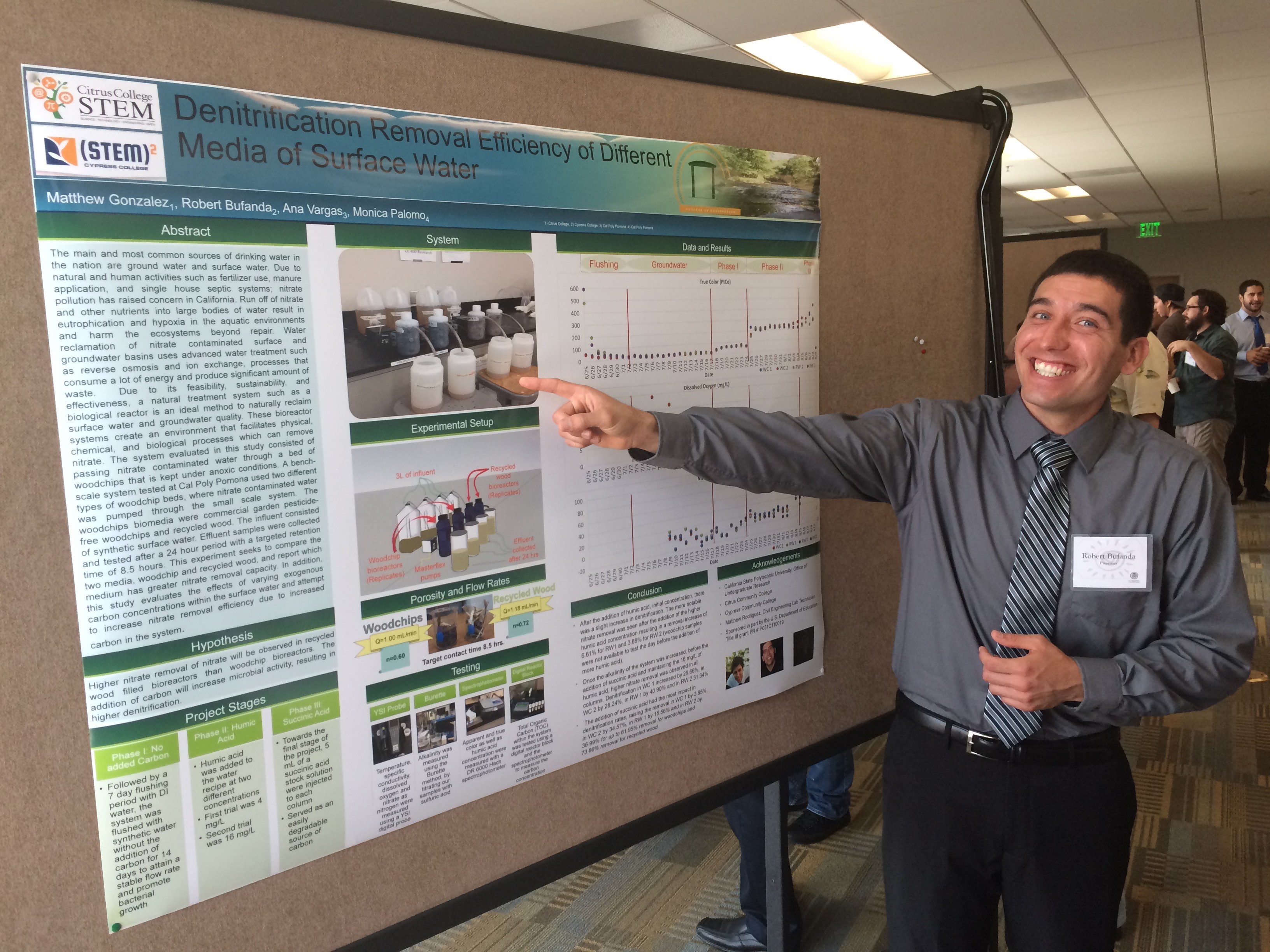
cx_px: 635
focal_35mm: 29
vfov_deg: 48.2
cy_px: 476
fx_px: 1064
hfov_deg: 61.7
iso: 40
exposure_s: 1/30
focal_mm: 4.15
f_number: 2.2
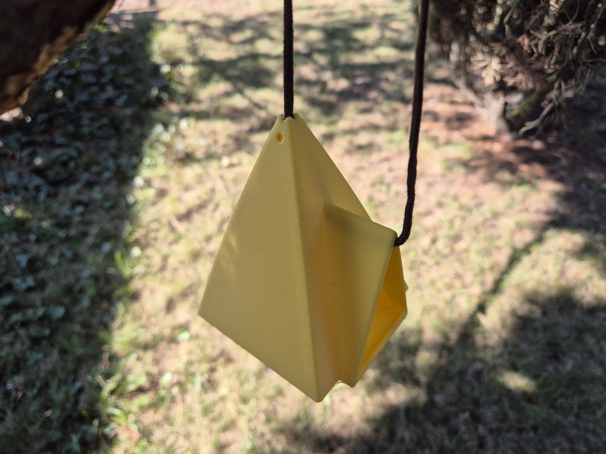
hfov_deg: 73.9
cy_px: 227
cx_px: 303
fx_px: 403
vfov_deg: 58.9
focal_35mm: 23
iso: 25
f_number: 1.8
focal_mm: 5.4
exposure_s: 1/256
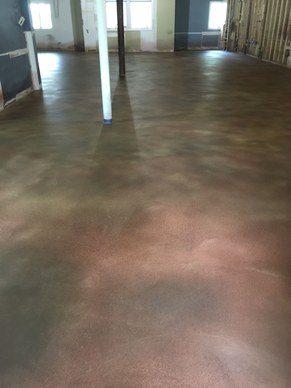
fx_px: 325
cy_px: 194
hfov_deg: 48.2
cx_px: 146
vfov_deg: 61.7
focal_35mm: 29
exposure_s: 1/10
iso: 125
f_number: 2.2
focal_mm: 4.15
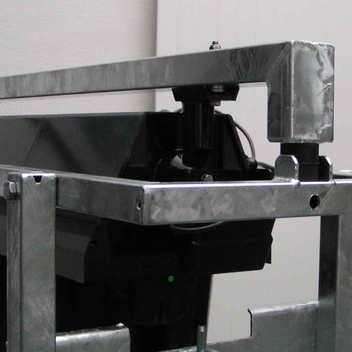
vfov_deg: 24.7
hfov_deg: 24.5
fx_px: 805
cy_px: 165
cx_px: 240
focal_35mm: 70
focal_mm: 6.6
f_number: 2.8
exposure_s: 1/20
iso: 200
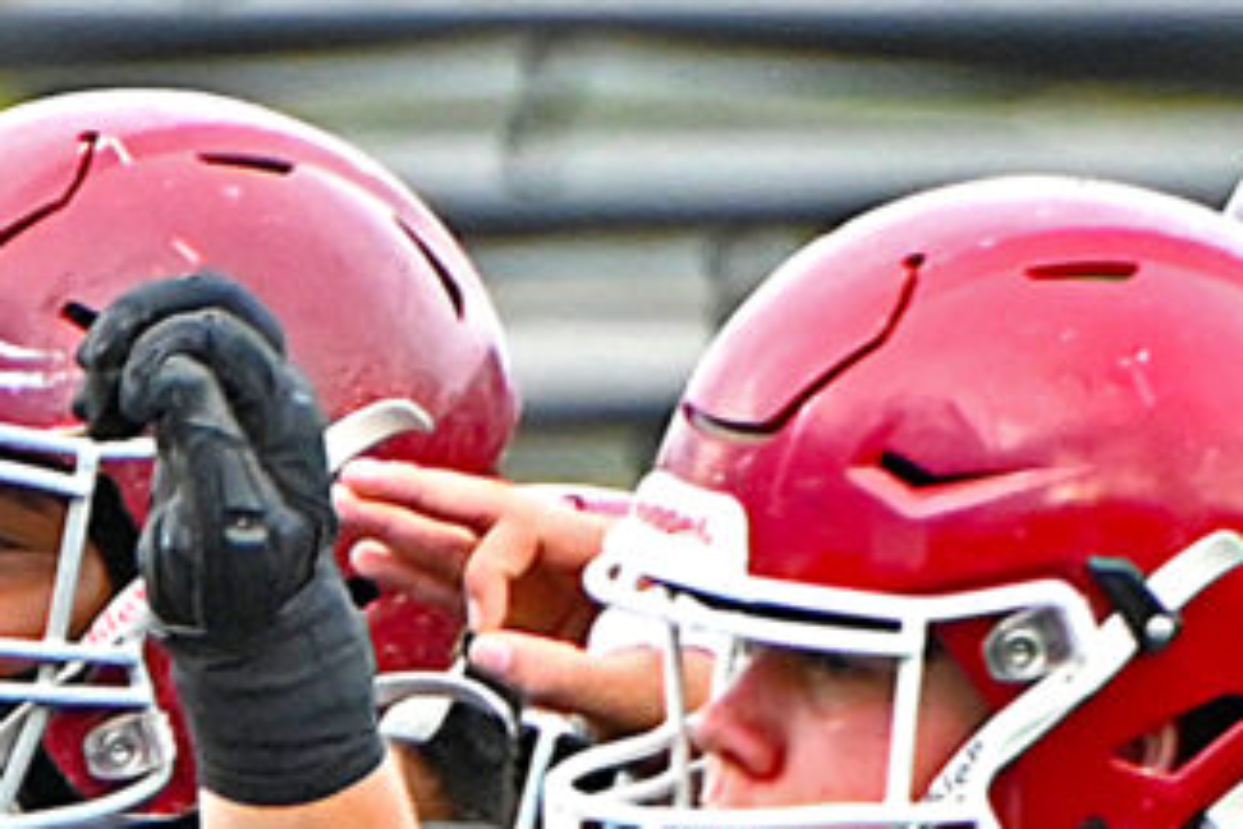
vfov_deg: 0.6
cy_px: 2804
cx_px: -1419
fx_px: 81721
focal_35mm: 2367
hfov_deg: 0.9
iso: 2800
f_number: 5.6
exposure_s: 1/250
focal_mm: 300
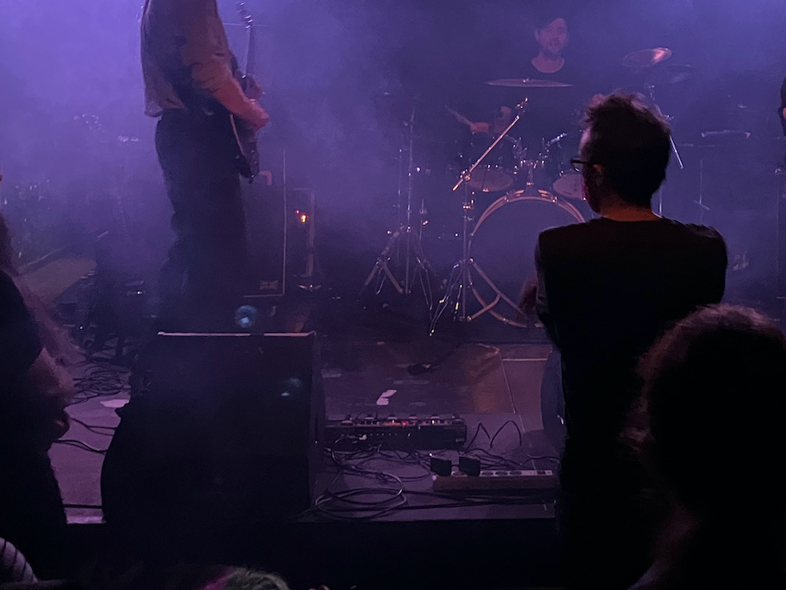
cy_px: 100
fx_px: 1295
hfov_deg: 33.5
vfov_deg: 25.1
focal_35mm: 57
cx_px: 517
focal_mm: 3.99
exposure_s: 1/15
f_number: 1.8
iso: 800
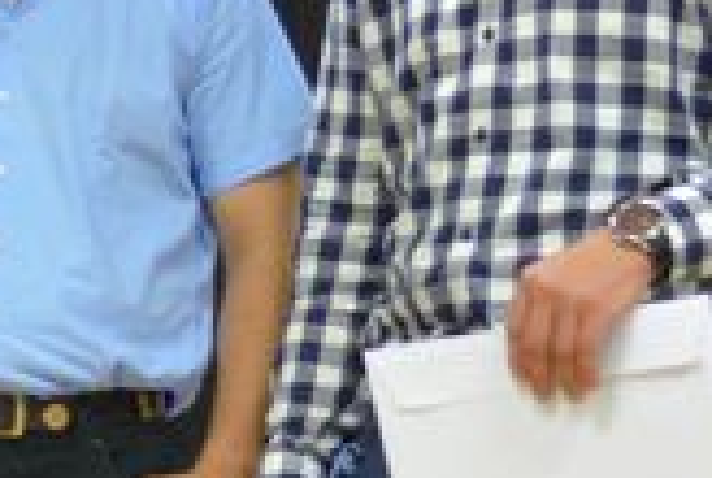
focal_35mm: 304
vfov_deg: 4.5
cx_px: -621
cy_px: -59
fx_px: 6023
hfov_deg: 6.6
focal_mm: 50
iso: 2500
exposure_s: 1/80
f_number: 2
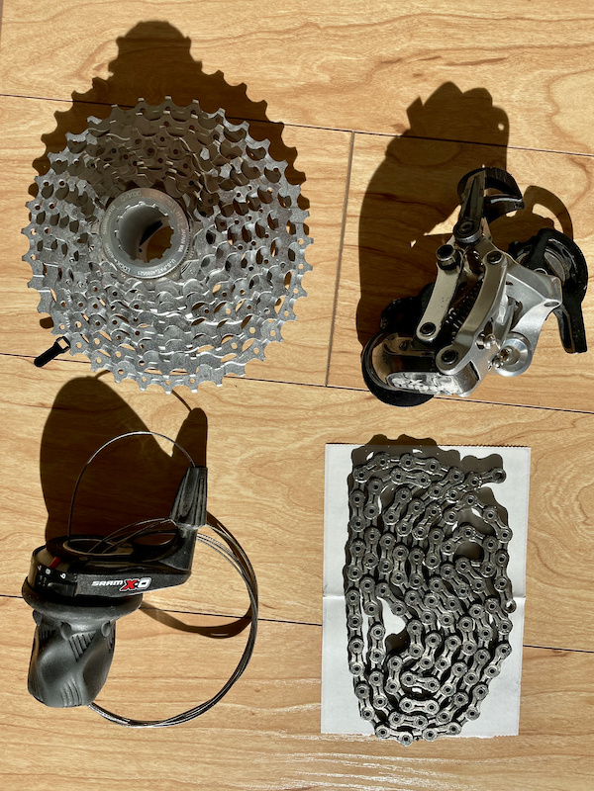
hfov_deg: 53.1
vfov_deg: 67.3
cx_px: 297
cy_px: 396
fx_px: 595
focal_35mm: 26
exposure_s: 1/3040
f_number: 1.6
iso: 32
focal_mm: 4.2
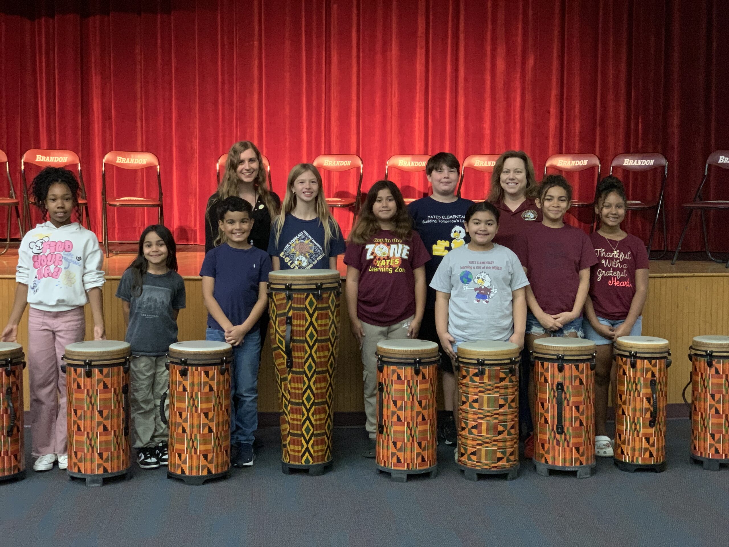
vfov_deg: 28.0
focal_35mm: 52
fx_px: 1095
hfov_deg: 36.8
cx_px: 364
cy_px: 274
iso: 640
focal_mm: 6
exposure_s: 1/30
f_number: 2.4
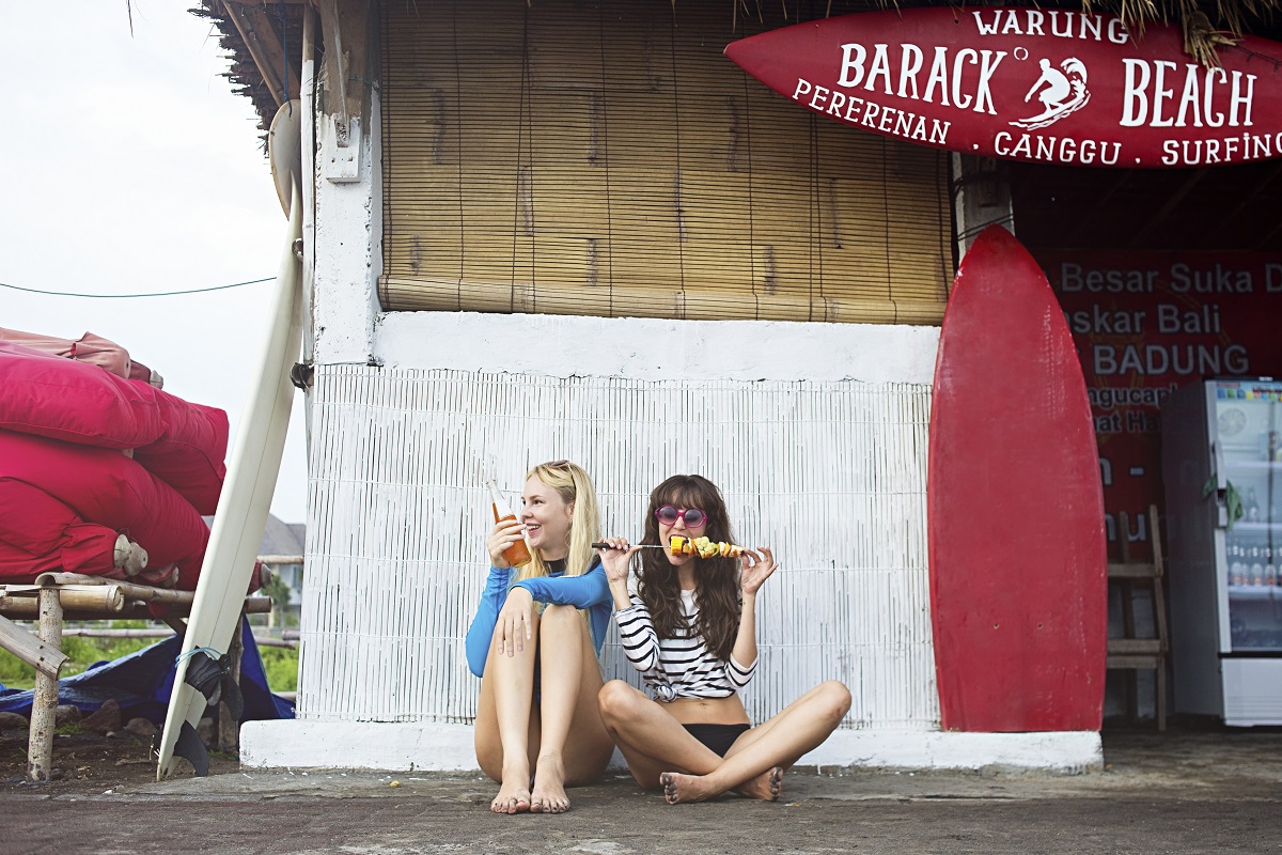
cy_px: 428
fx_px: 1246
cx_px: 641
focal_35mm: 35
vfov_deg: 37.9
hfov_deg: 54.4
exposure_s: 1/500
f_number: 4
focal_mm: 35
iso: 320
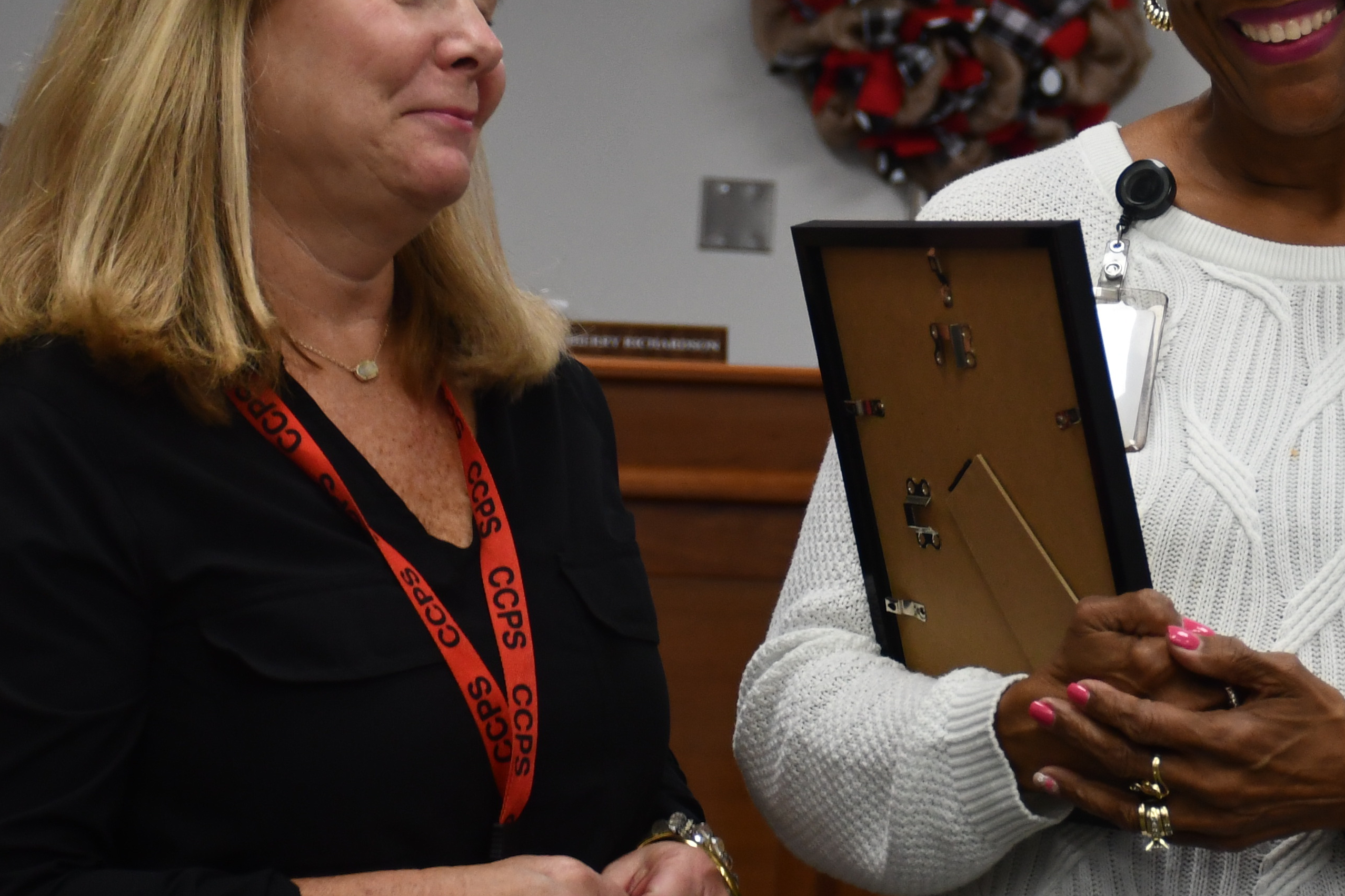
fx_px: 5454
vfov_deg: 9.4
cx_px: 1295
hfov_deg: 13.9
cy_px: 108
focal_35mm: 146
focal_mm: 45
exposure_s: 1/80
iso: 800
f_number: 4.5
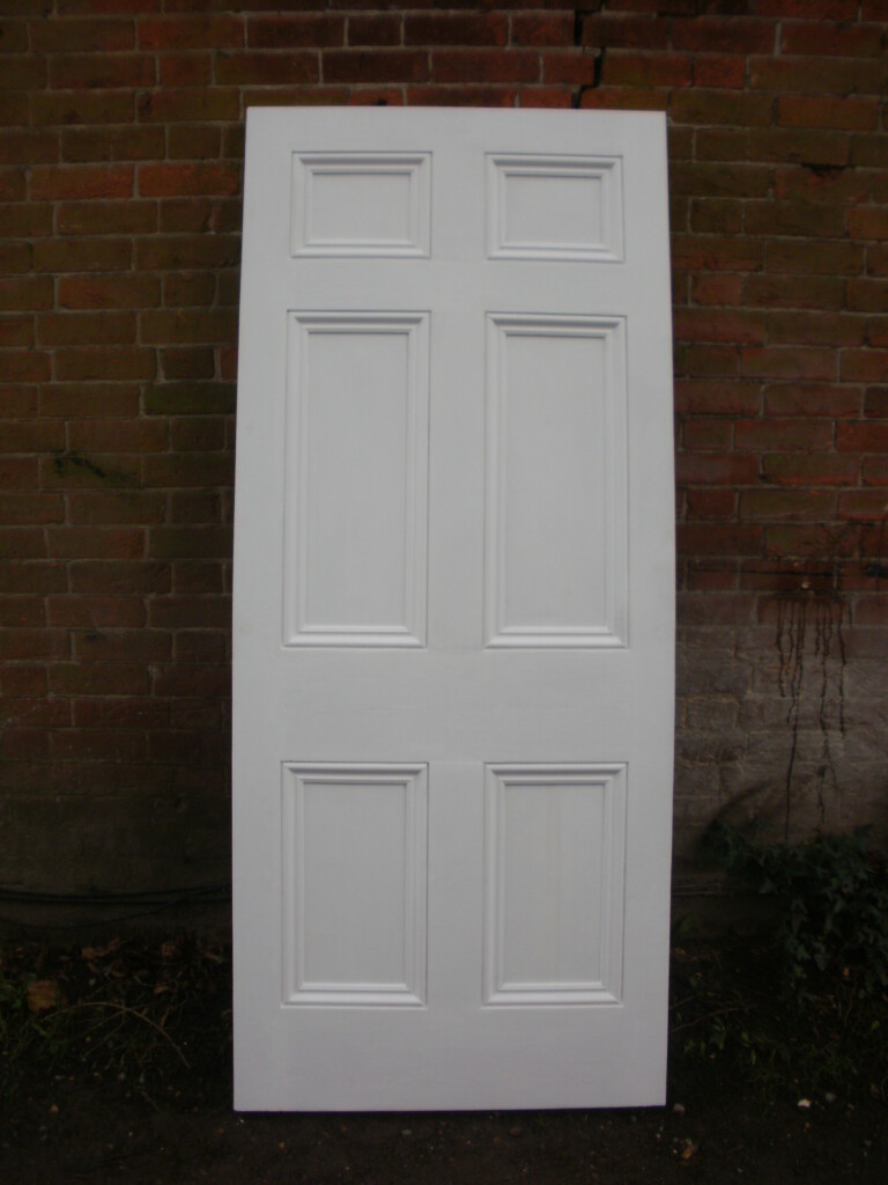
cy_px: 592
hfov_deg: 39.7
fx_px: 1231
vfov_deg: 51.4
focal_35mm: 36
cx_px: 444
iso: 100
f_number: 3.5
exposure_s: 1/80
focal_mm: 6.3
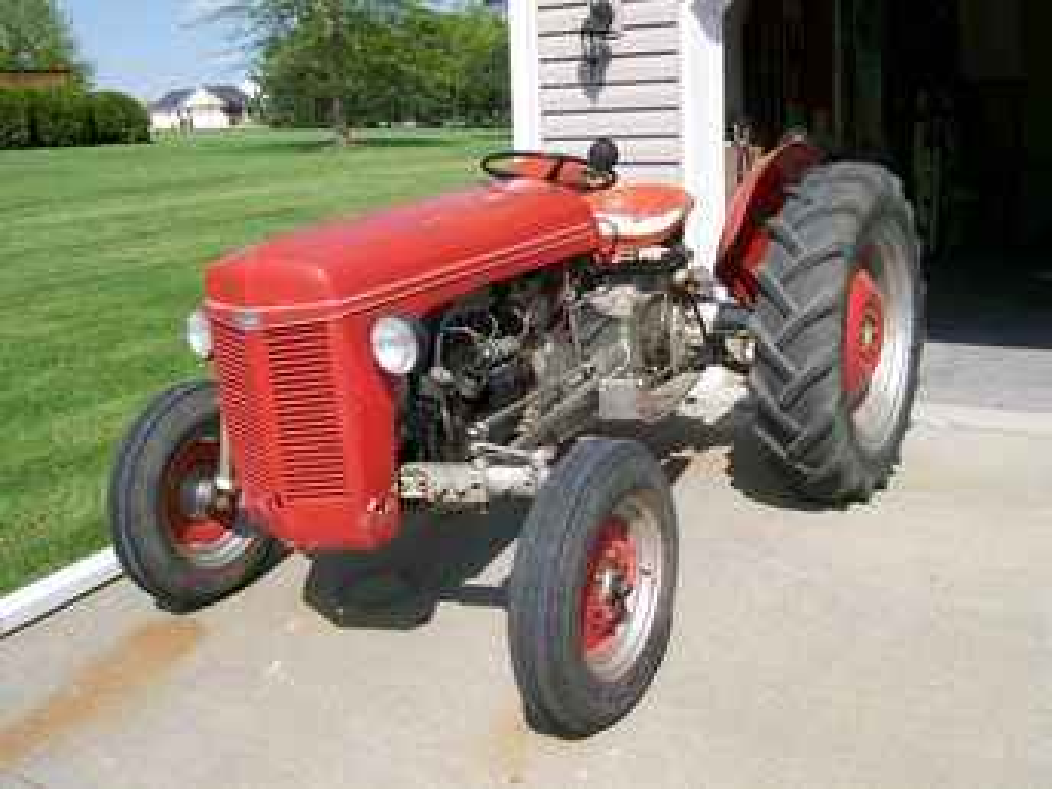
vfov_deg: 39.7
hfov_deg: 51.4
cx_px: 526
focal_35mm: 36
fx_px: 1094
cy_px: 394
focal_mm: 6
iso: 80
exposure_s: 1/576
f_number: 4.8
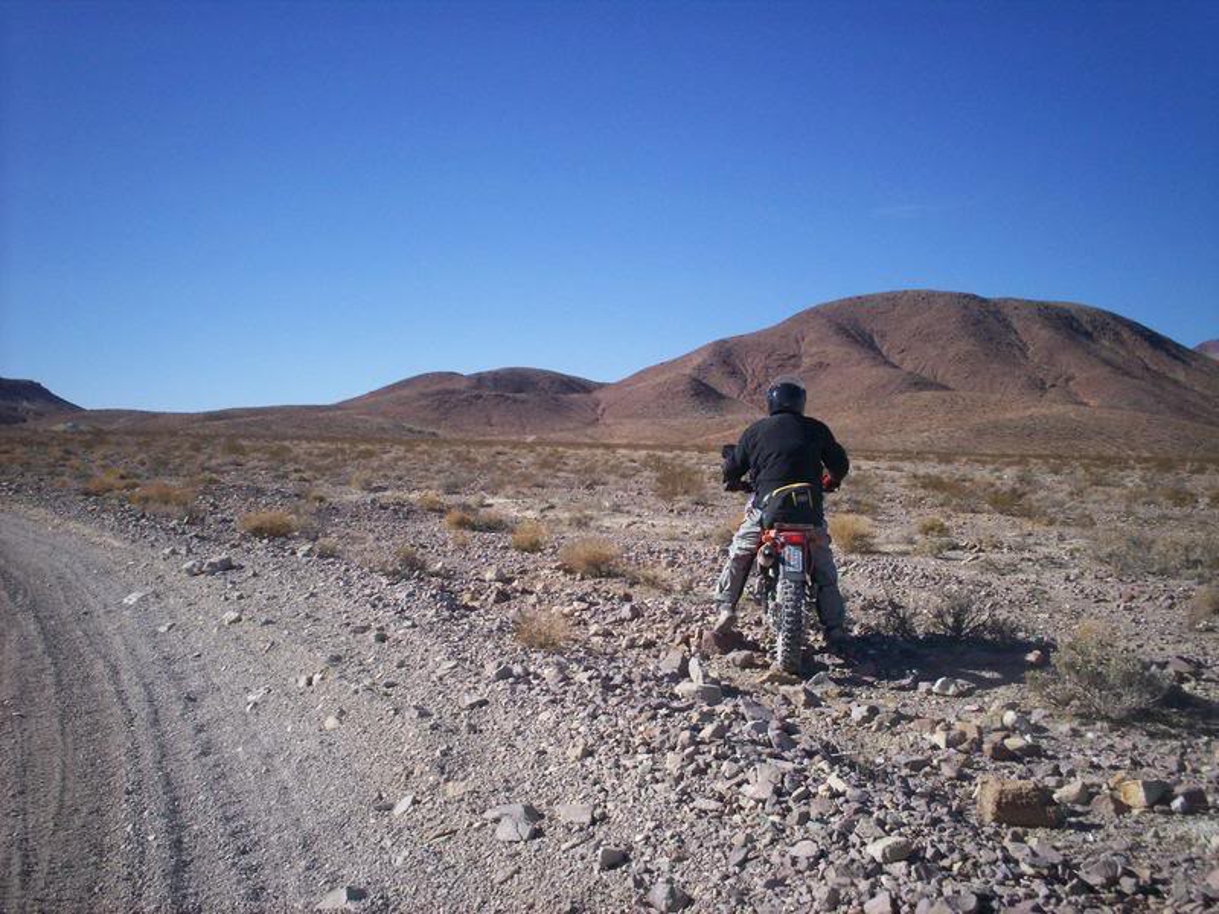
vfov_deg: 39.7
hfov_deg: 51.4
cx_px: 610
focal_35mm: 36
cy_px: 457
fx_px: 1268
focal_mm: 6
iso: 100
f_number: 4.5
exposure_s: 1/866
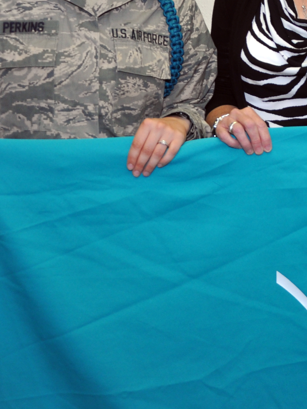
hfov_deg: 16.7
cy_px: 137
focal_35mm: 82
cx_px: 432
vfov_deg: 23.7
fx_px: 970
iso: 200
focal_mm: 22
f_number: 4
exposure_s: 1/60
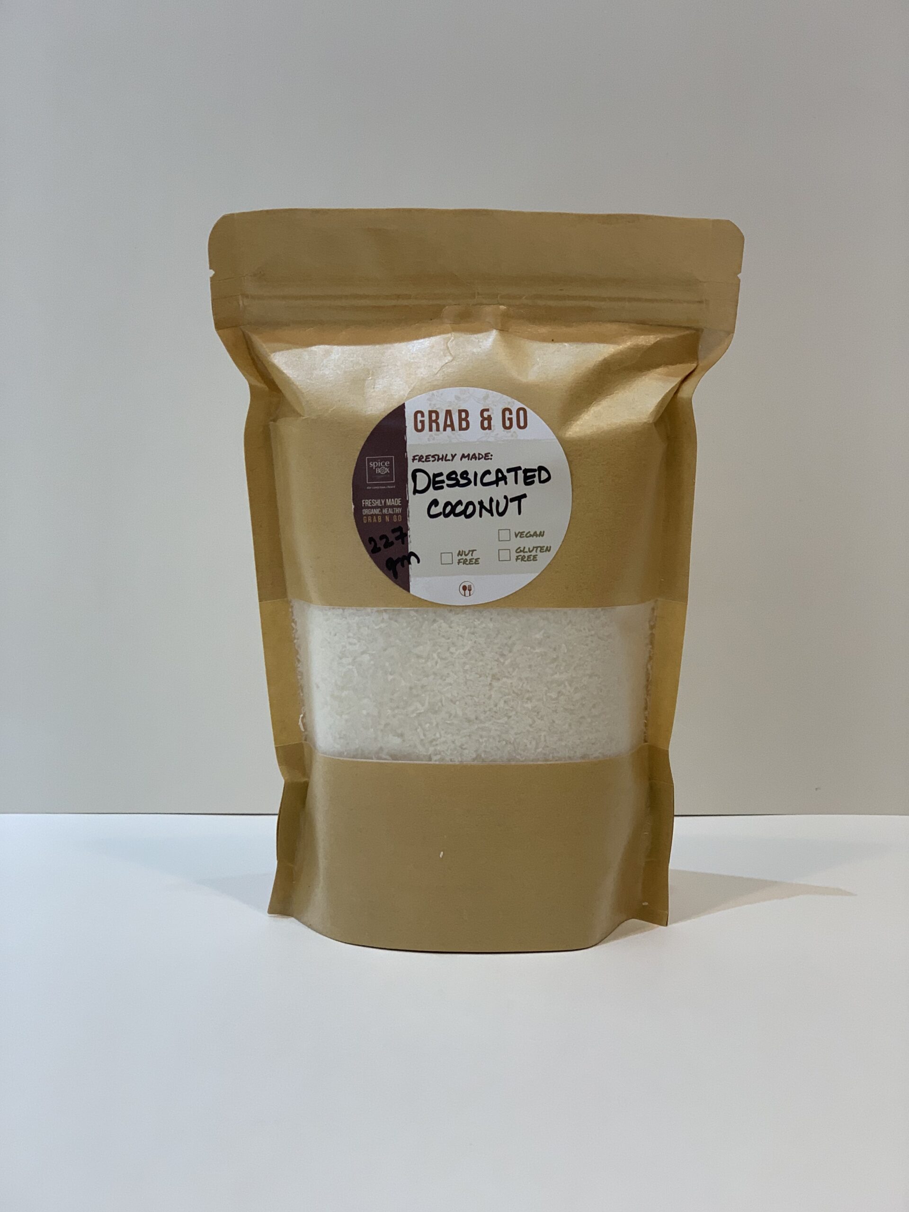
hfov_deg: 28.0
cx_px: 454
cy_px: 606
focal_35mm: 52
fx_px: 1821
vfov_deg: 36.8
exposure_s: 1/100
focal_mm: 6
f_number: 2.4
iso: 100
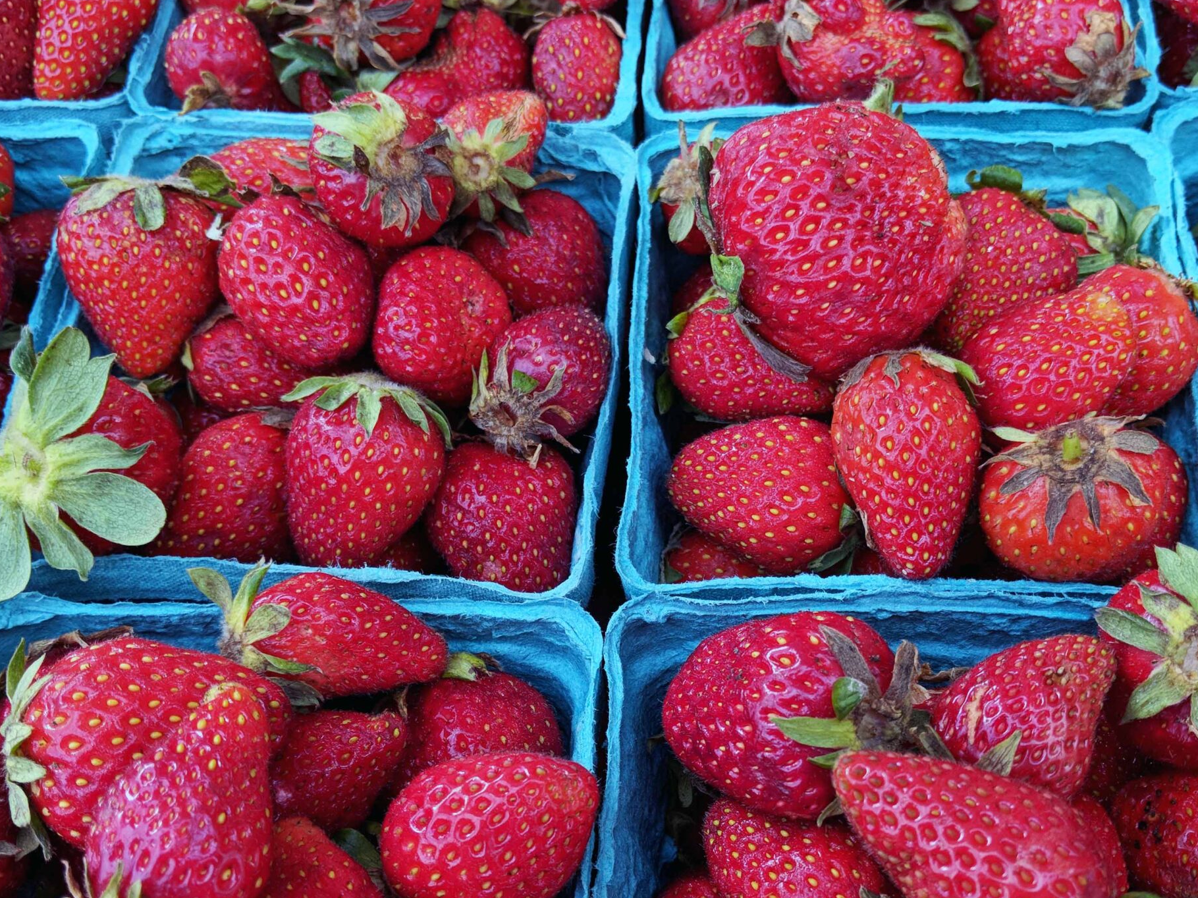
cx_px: 649
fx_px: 1315
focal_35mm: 38
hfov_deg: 48.9
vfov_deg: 37.5
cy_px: 548
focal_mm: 4.44
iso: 52
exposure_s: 1/390
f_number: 1.8
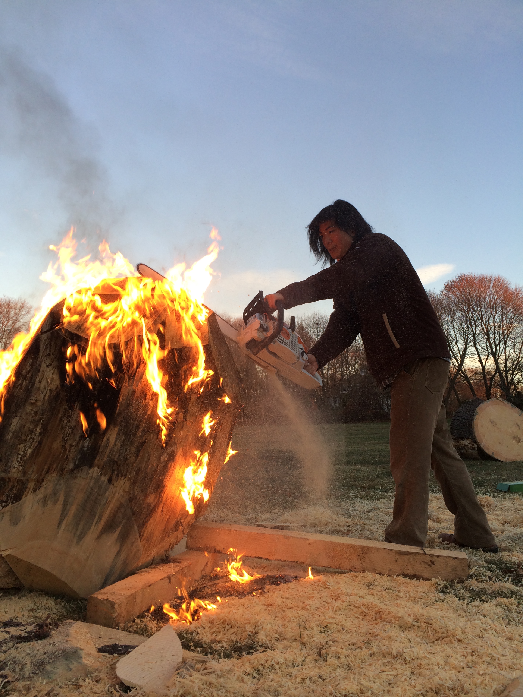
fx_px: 604
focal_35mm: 30
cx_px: 262
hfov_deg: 46.8
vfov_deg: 60.0
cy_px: 348
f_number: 2.2
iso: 50
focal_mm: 4.12
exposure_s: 1/120
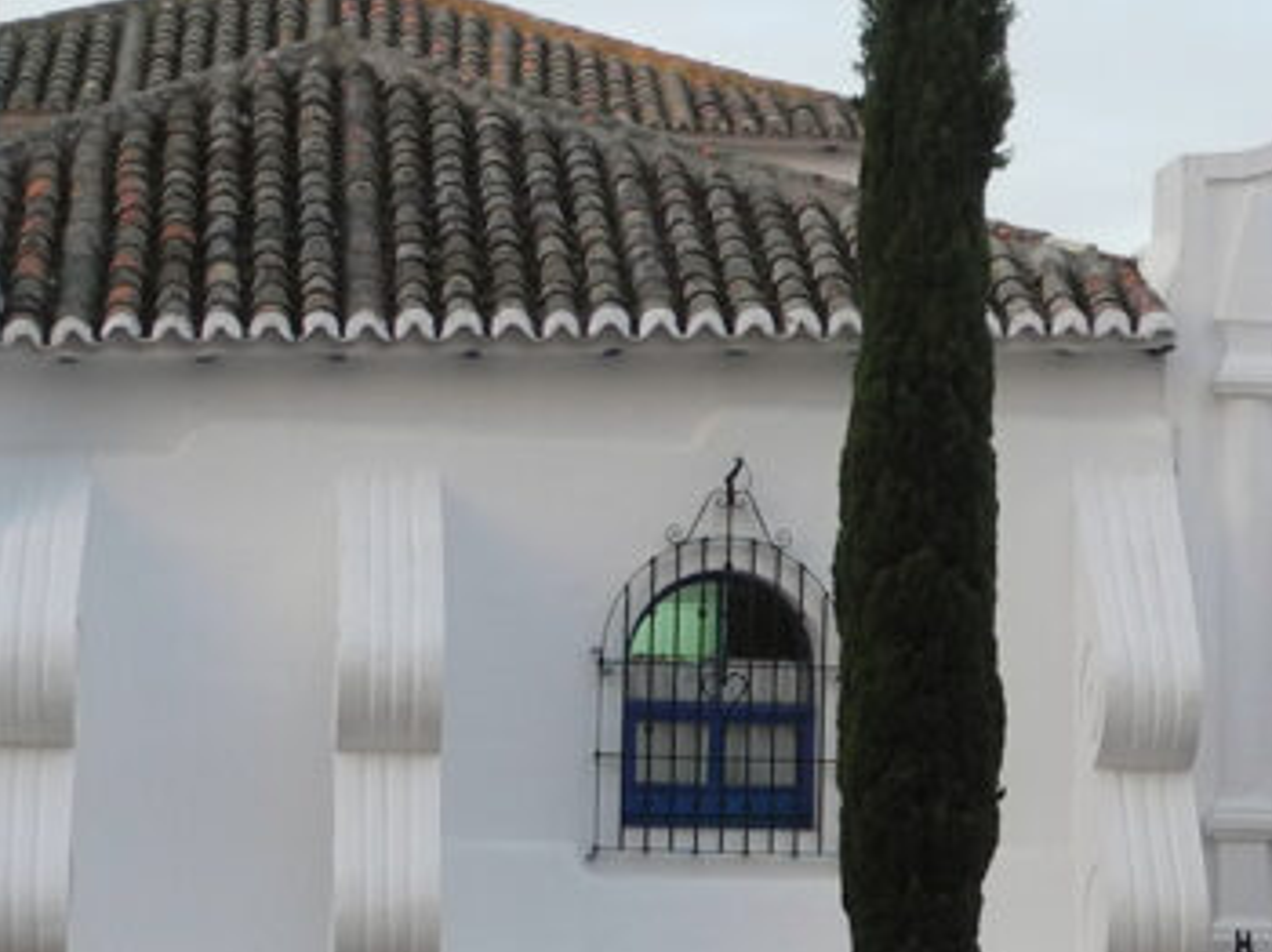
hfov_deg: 15.2
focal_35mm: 123
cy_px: 778
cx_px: 1679
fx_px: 4517
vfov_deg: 12.0
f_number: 2.8
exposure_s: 1/44
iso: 100
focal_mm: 6
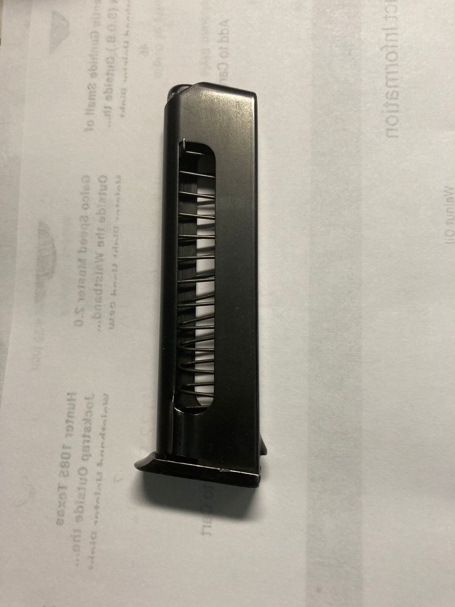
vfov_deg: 63.4
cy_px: 304
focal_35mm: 28
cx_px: 228
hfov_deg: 49.7
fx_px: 491
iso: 125
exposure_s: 1/60
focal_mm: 3.99
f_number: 1.8
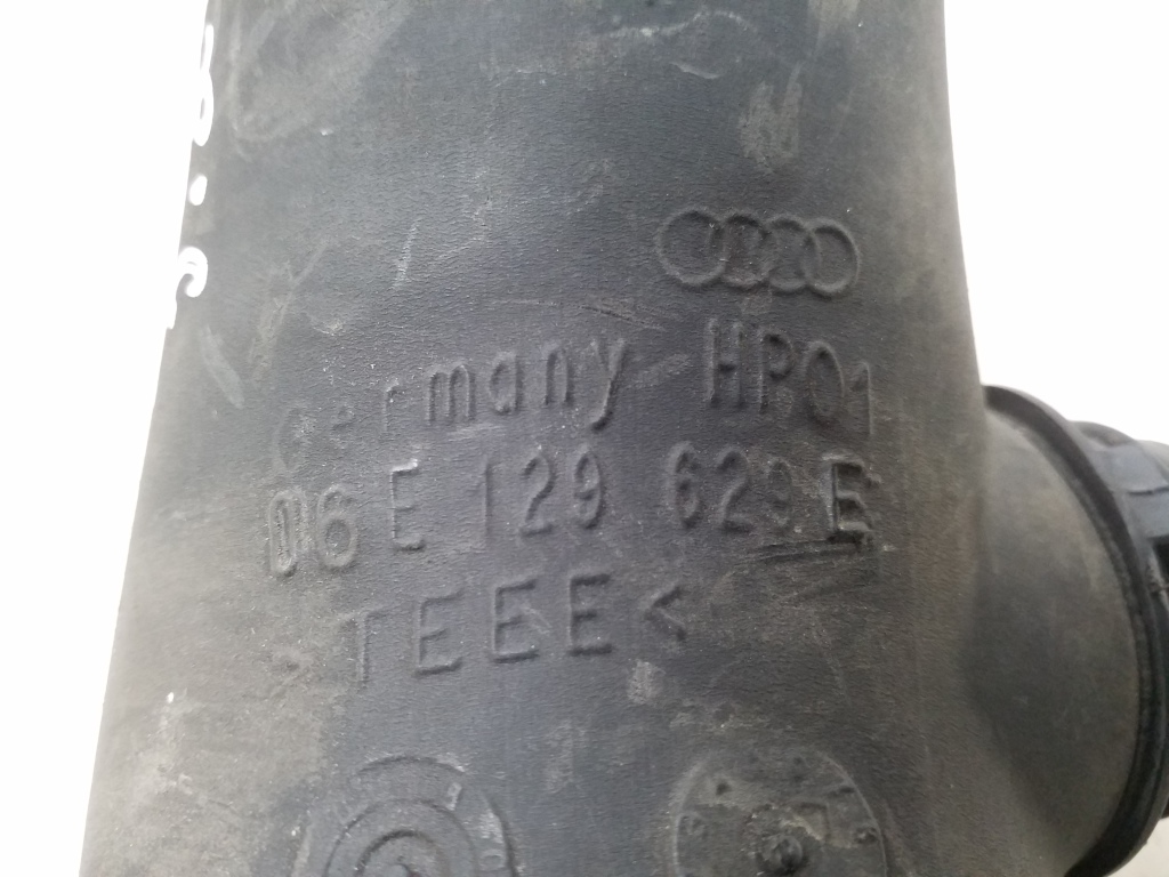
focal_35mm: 27
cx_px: 584
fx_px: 912
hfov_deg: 65.3
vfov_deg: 51.4
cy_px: 438
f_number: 1.9
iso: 250
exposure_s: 1/25
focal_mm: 3.6
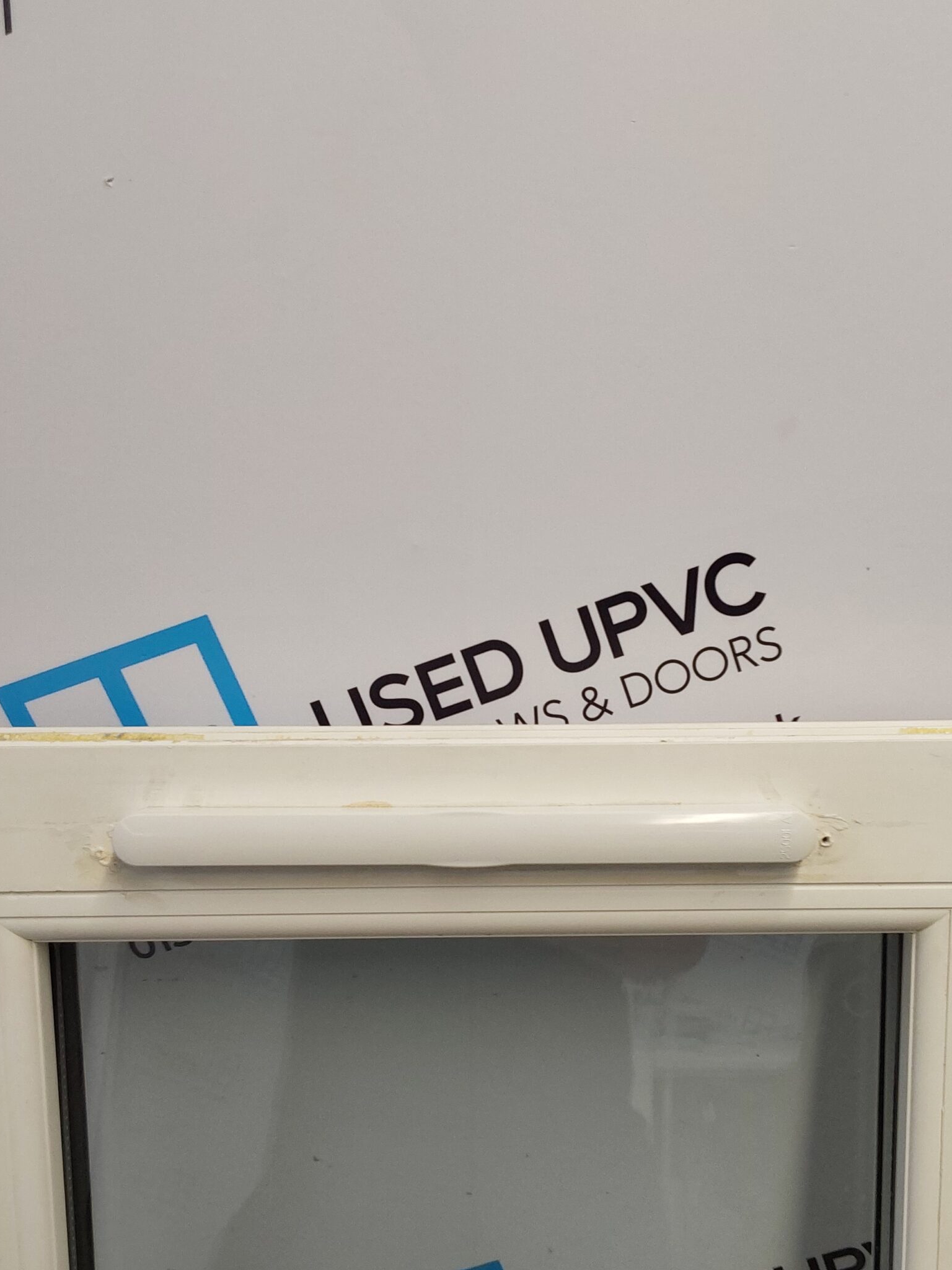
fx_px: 1283
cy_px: 764
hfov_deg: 40.6
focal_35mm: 35
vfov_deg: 52.3
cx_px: 550
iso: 64
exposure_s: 1/100
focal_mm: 2.91
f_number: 1.9
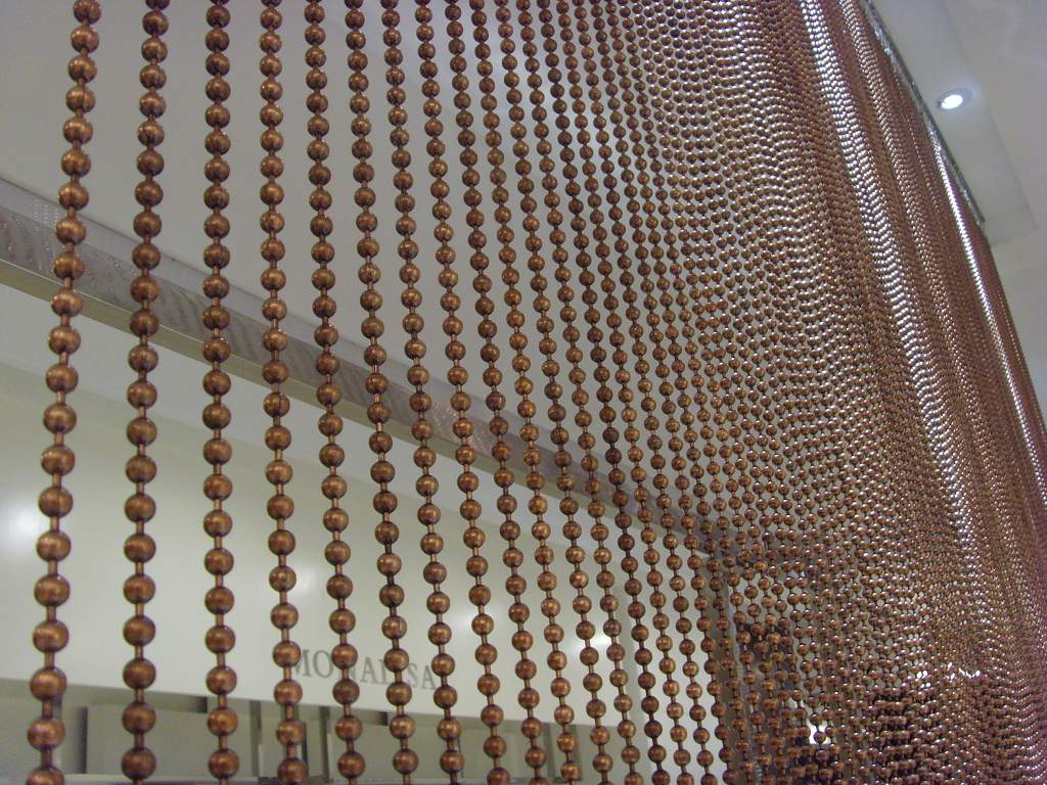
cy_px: 392
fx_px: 1180
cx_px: 524
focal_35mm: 39
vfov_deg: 36.8
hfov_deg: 47.9
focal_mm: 6.6
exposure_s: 1/30
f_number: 3.5
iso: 200
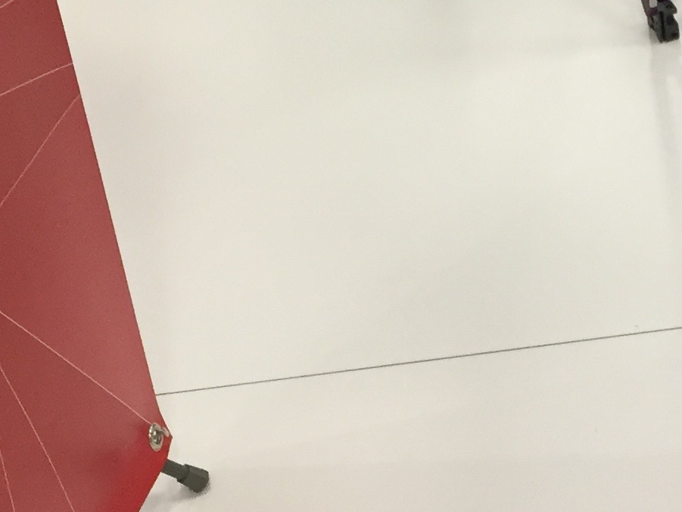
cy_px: 451
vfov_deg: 14.0
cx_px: 860
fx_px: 2069
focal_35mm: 105
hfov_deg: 17.7
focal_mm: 4.15
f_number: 2.2
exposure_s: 1/30
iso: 80
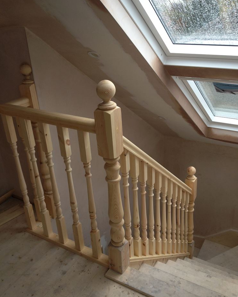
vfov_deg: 49.1
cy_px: 153
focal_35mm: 37
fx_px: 326
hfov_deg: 40.2
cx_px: 120
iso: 50
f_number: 2.4
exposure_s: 1/40
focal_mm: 4.28
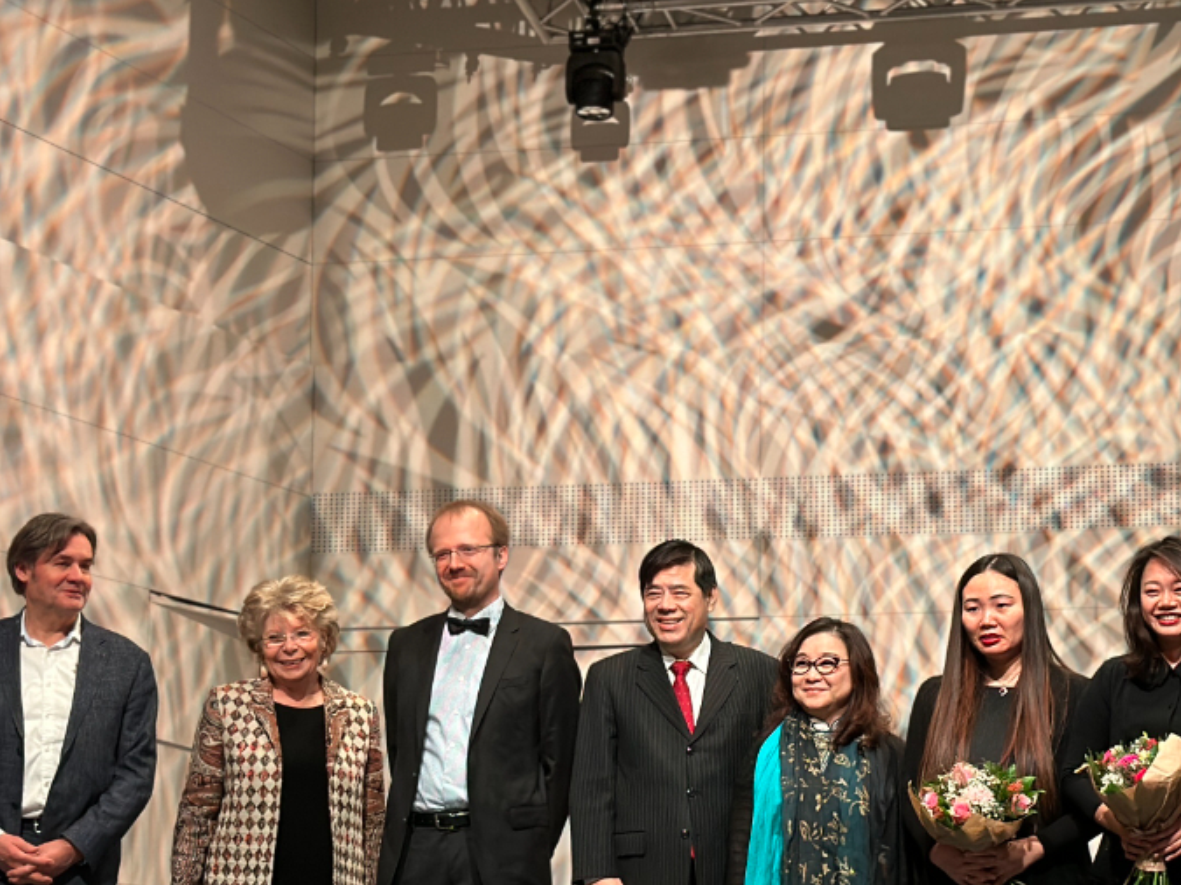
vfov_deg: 16.1
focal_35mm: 91
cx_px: 789
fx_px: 3104
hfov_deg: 21.5
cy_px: 673
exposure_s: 1/60
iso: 200
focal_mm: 6.86
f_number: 1.78
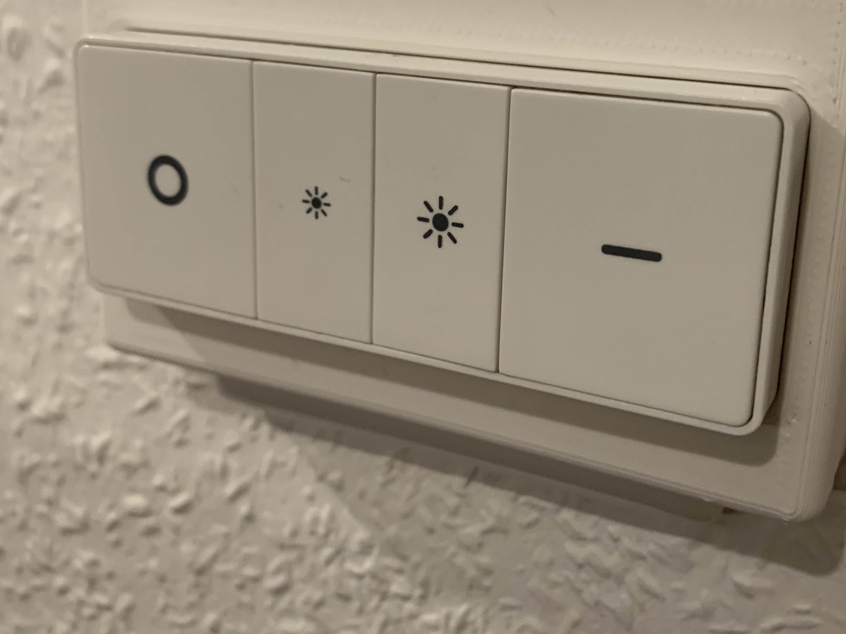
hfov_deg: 47.7
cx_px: 491
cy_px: 222
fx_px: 953
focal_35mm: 39
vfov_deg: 36.5
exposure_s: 1/59
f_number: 1.8
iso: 160
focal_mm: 4.25
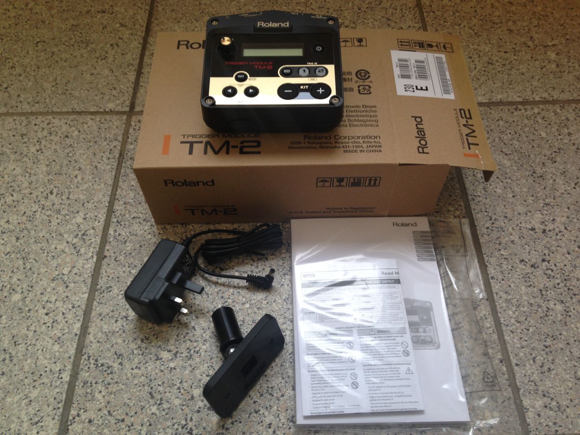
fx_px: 553
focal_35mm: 33
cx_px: 290
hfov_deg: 55.4
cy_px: 218
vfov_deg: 42.9
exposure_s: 1/20
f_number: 2.4
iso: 50
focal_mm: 4.12
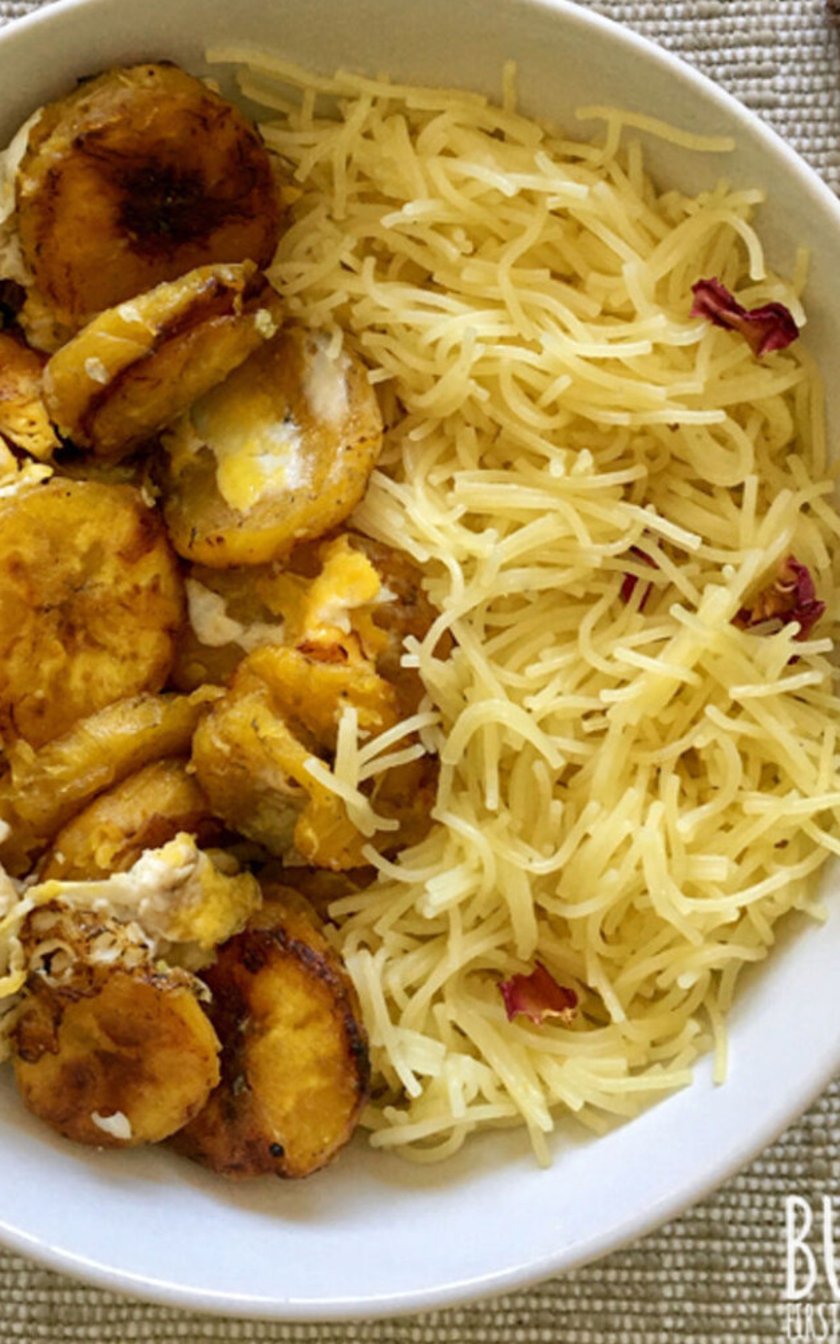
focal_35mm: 47
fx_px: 1722
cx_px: 380
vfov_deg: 42.2
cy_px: 473
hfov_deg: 27.4
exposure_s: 1/33
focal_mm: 4.15
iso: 64
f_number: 2.2
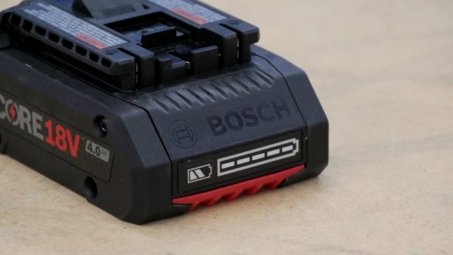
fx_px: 3832
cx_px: 220
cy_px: 165
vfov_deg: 3.8
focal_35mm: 319
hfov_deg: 6.8
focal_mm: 140
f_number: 5.6
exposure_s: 1/160
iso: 3200
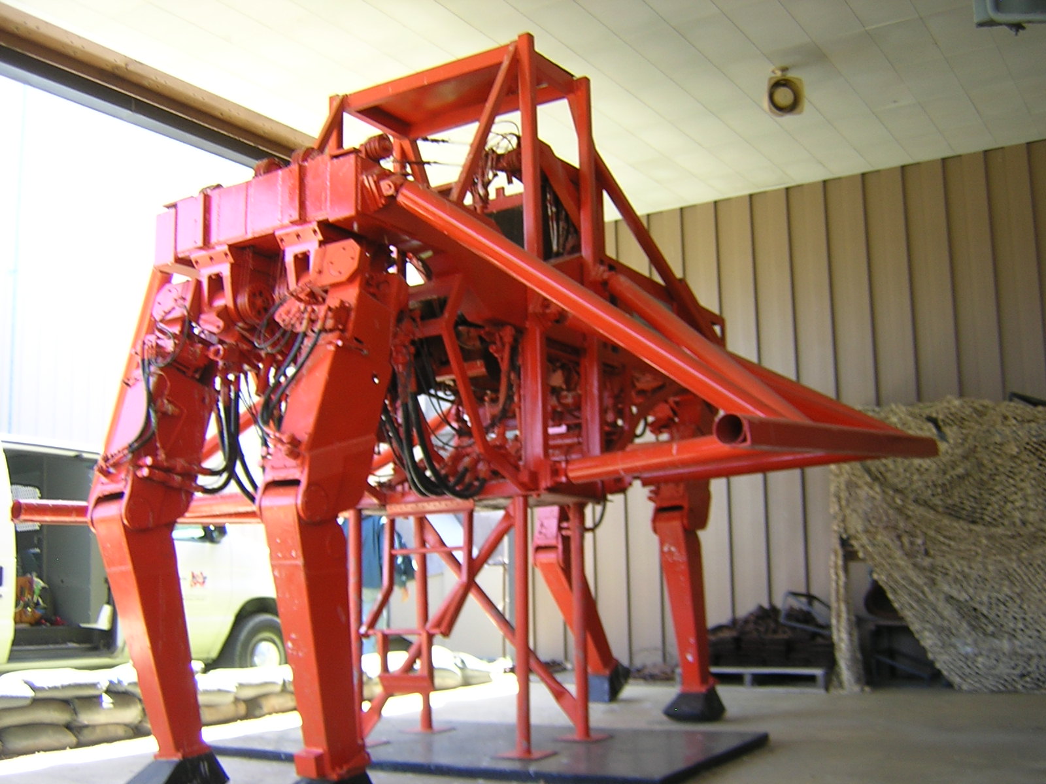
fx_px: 1088
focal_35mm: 36
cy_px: 392
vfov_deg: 39.7
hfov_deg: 51.4
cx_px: 523
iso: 100
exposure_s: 1/47.6
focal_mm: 4.7
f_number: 2.6
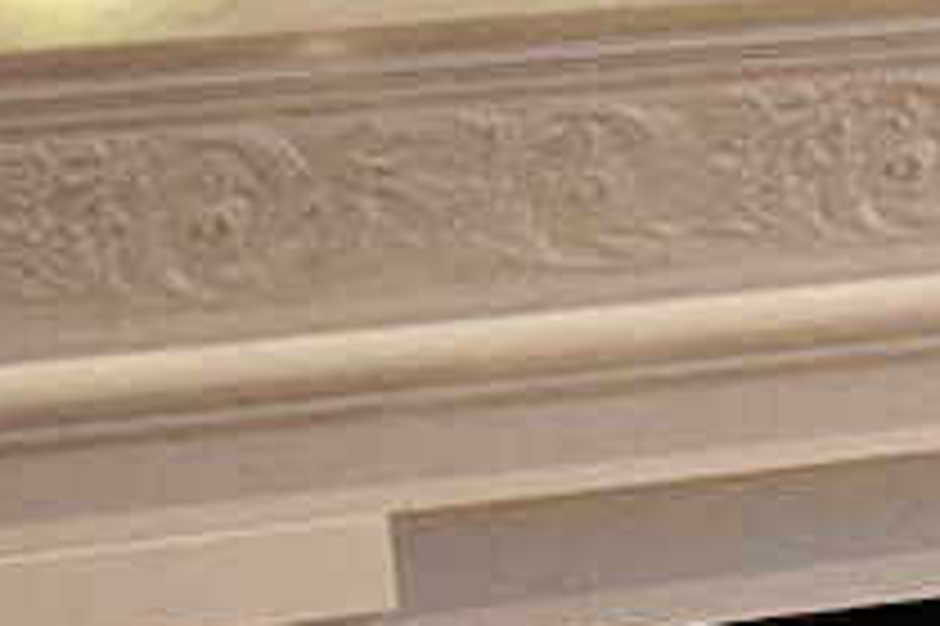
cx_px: 2901
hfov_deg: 8.3
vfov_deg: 6.6
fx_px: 5401
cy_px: 453
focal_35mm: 207
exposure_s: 1/60
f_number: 3.5
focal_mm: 18
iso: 1000
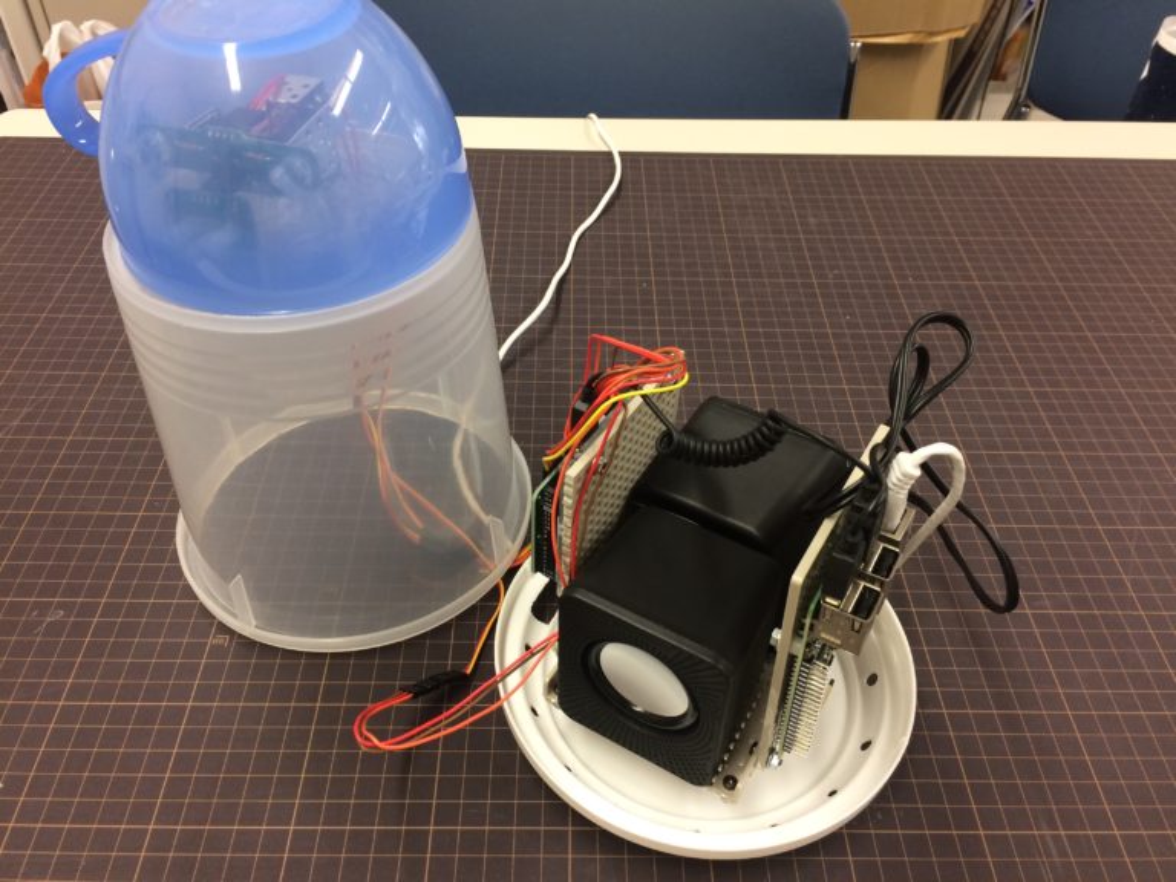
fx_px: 985
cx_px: 588
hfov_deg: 61.7
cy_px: 441
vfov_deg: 48.2
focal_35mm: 29
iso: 64
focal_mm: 4.15
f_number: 2.2
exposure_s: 1/30
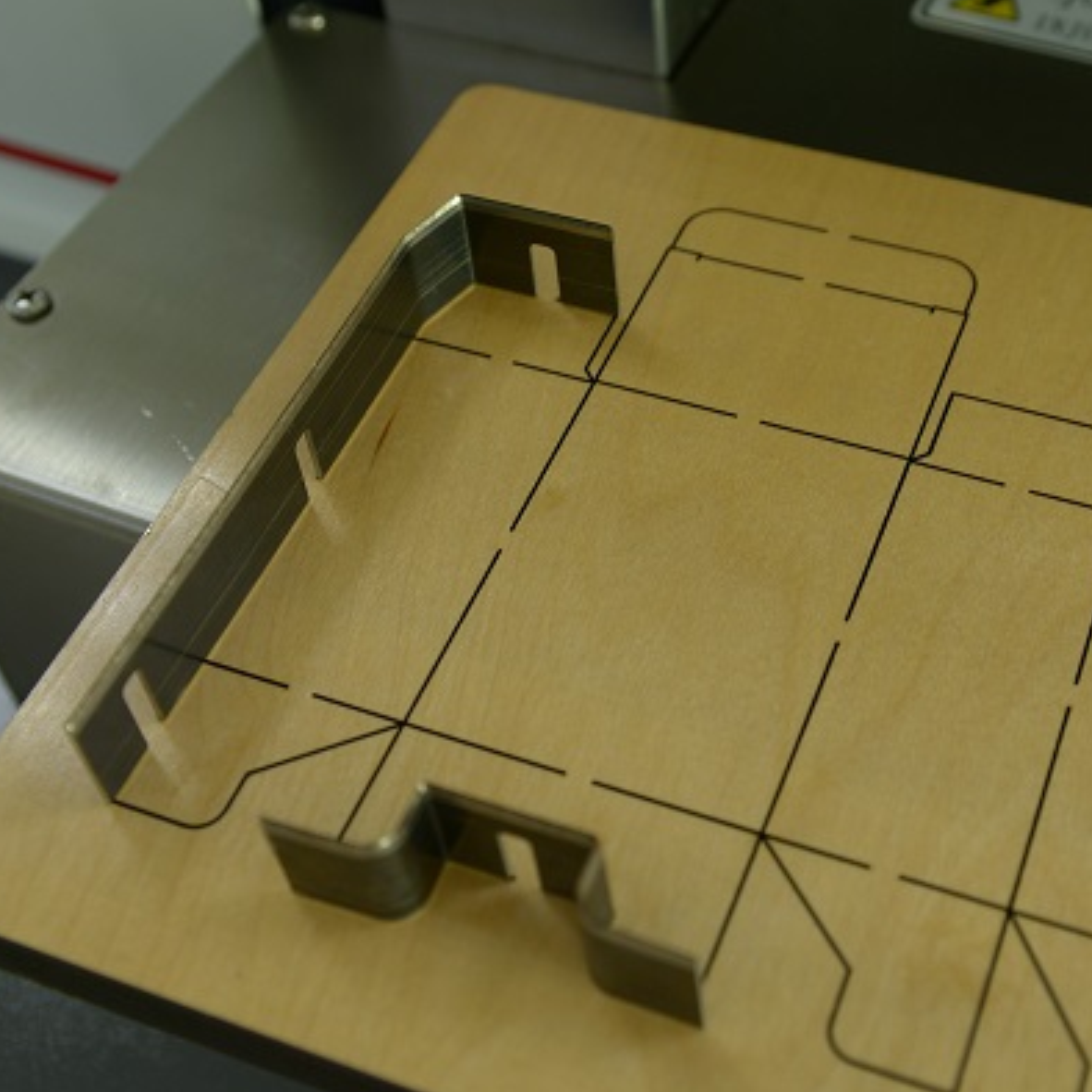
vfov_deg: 30.0
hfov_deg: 29.9
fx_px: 2034
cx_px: 704
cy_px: 543
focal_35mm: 57
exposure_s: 1/50
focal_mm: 44
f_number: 5
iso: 640
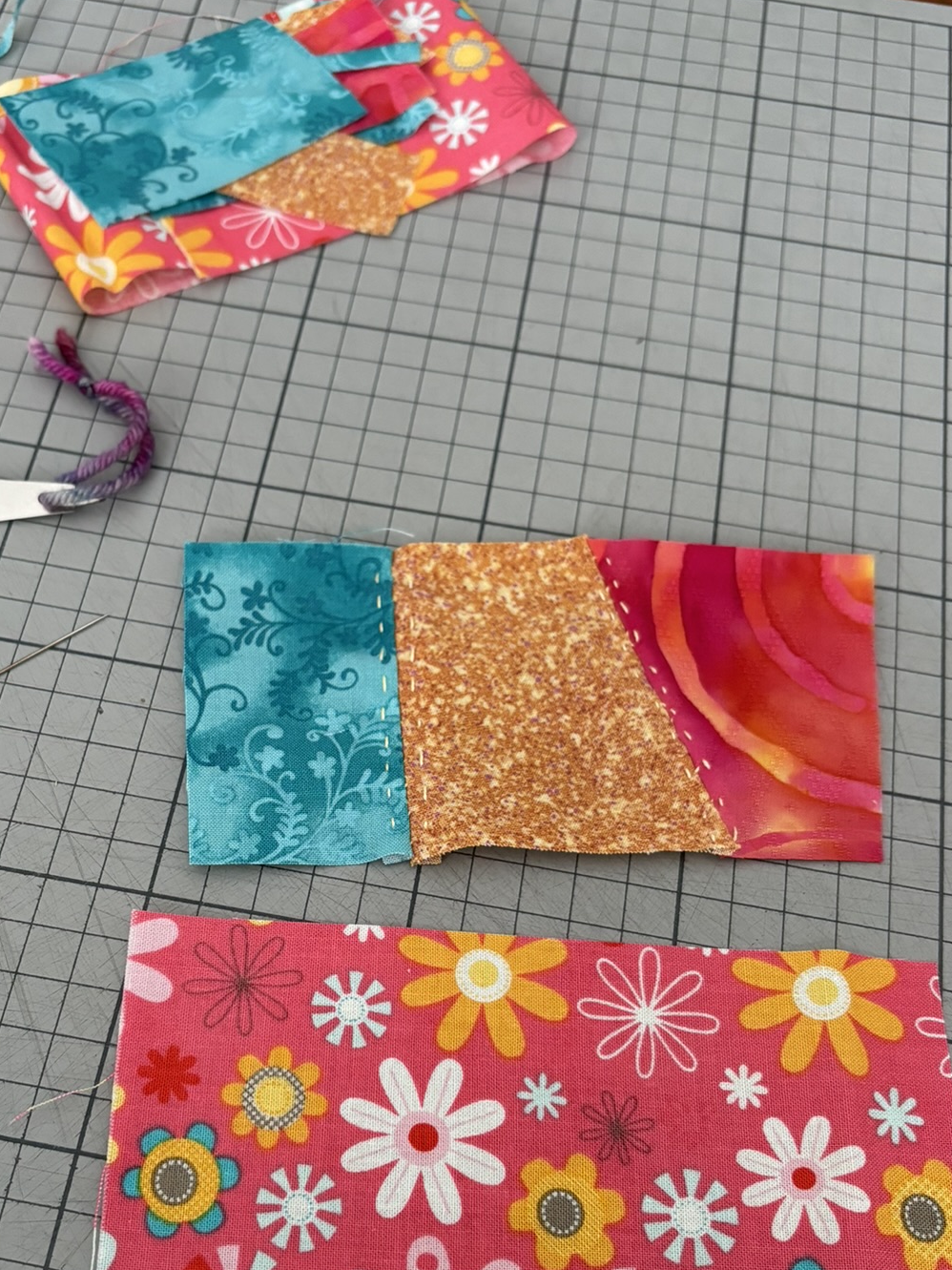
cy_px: 806
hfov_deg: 35.8
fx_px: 1467
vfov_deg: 46.3
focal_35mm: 40
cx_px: 363
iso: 250
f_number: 1.6
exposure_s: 1/60
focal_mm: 5.96
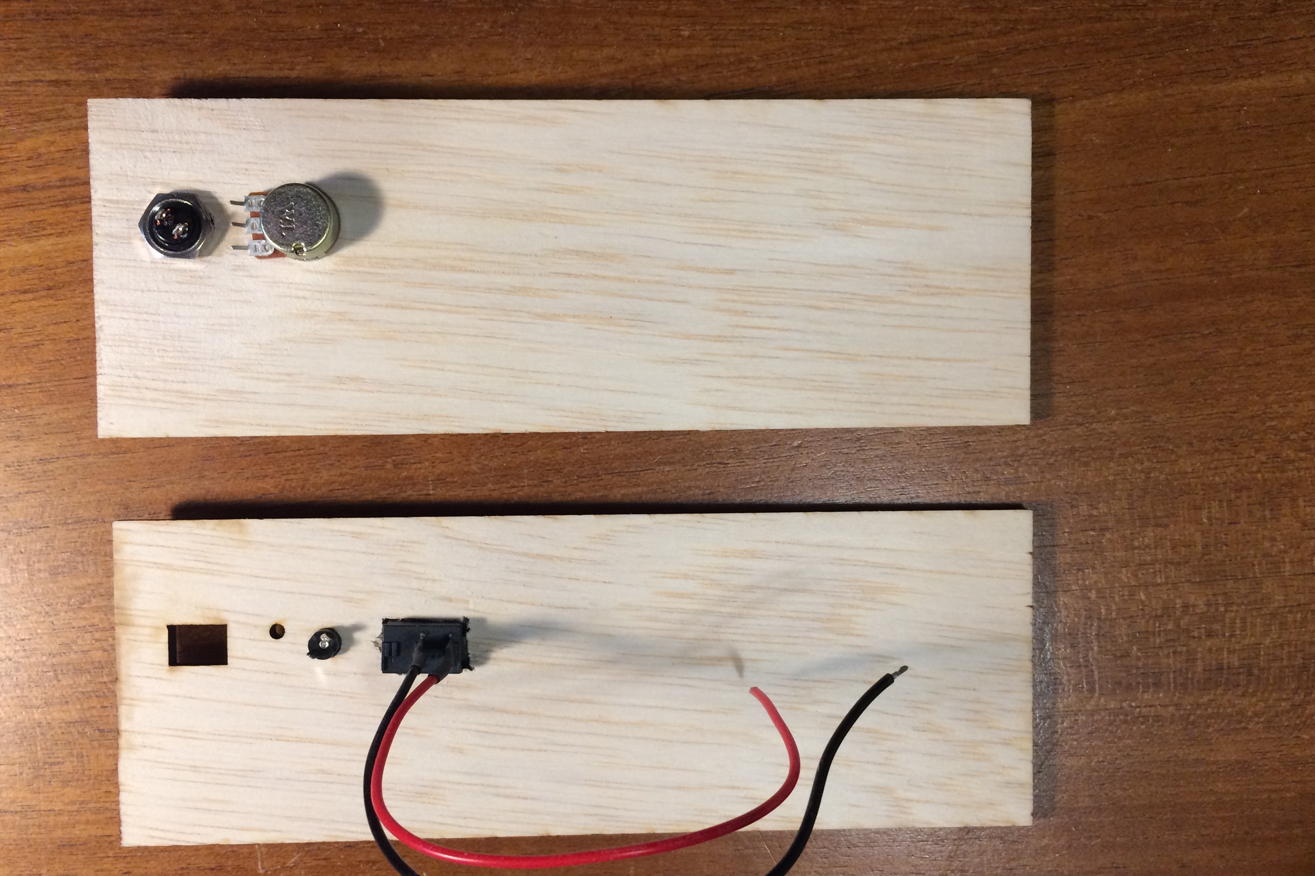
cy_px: 469
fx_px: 1132
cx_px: 648
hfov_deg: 60.3
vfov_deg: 42.3
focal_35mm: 31
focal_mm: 4.15
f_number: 2.2
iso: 100
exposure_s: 1/30
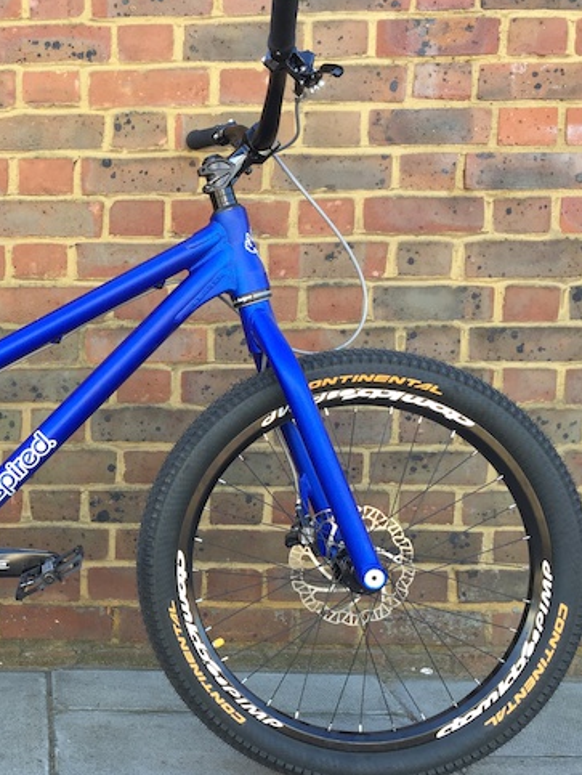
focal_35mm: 48
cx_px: -6
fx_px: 1075
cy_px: 438
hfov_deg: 28.4
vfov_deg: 39.6
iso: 32
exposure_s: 1/103
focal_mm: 4.15
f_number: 2.2
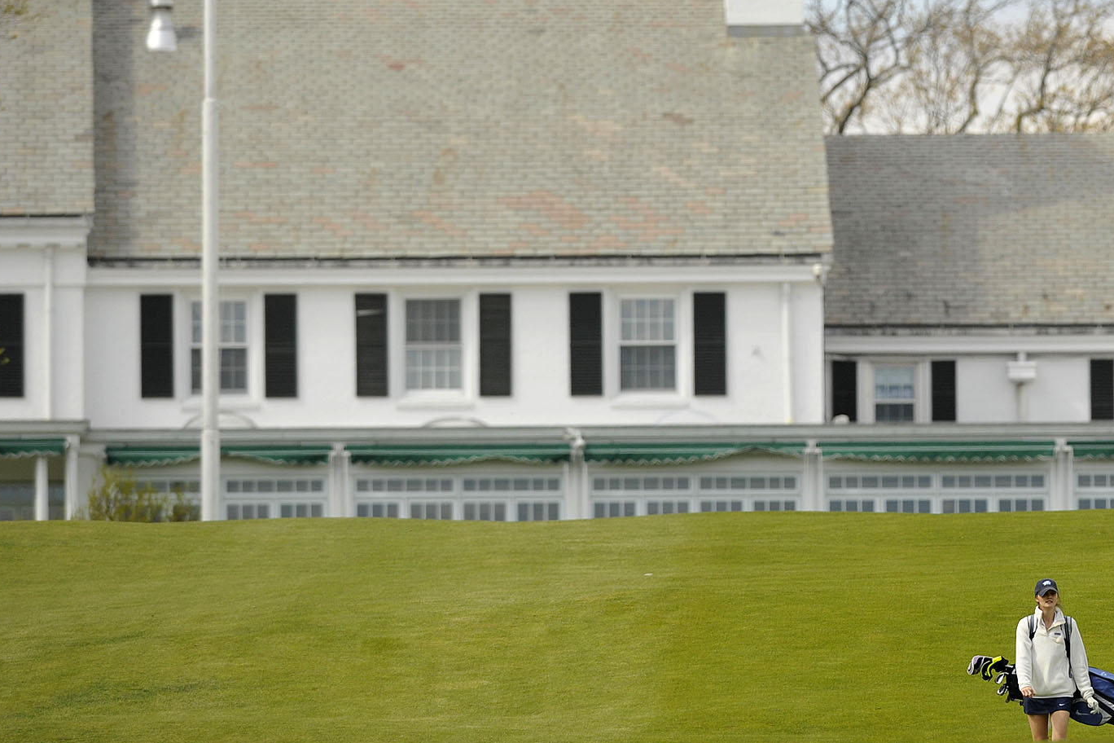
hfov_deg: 3.5
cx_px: 803
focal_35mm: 585
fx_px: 18101
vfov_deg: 2.4
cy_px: 216
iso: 400
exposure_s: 1/1600
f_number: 5.6
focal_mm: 400
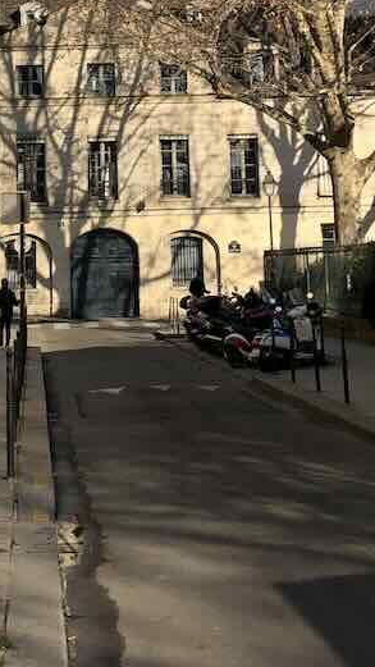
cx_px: 140
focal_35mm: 80
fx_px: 1414
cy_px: 4
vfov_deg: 25.3
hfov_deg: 15.1
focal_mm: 3.99
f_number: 1.8
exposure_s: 1/2525
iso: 20
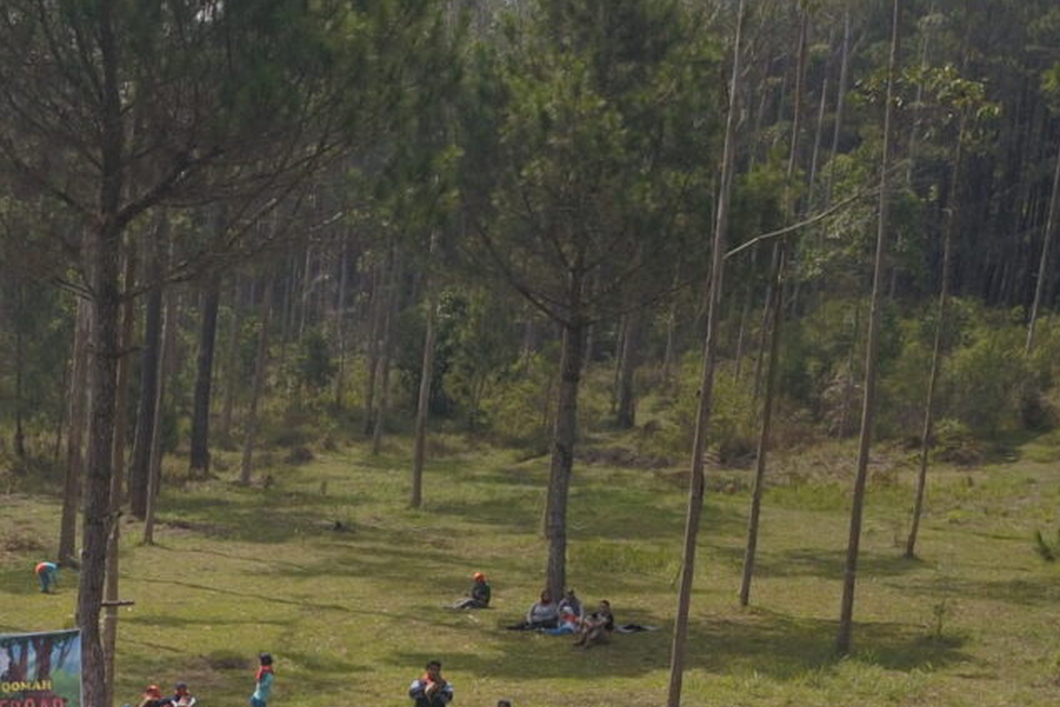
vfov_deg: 19.2
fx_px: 2002
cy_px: 785
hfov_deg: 28.1
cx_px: 27
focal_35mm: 68
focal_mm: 4.7
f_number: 2.2
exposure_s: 1/1266
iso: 100
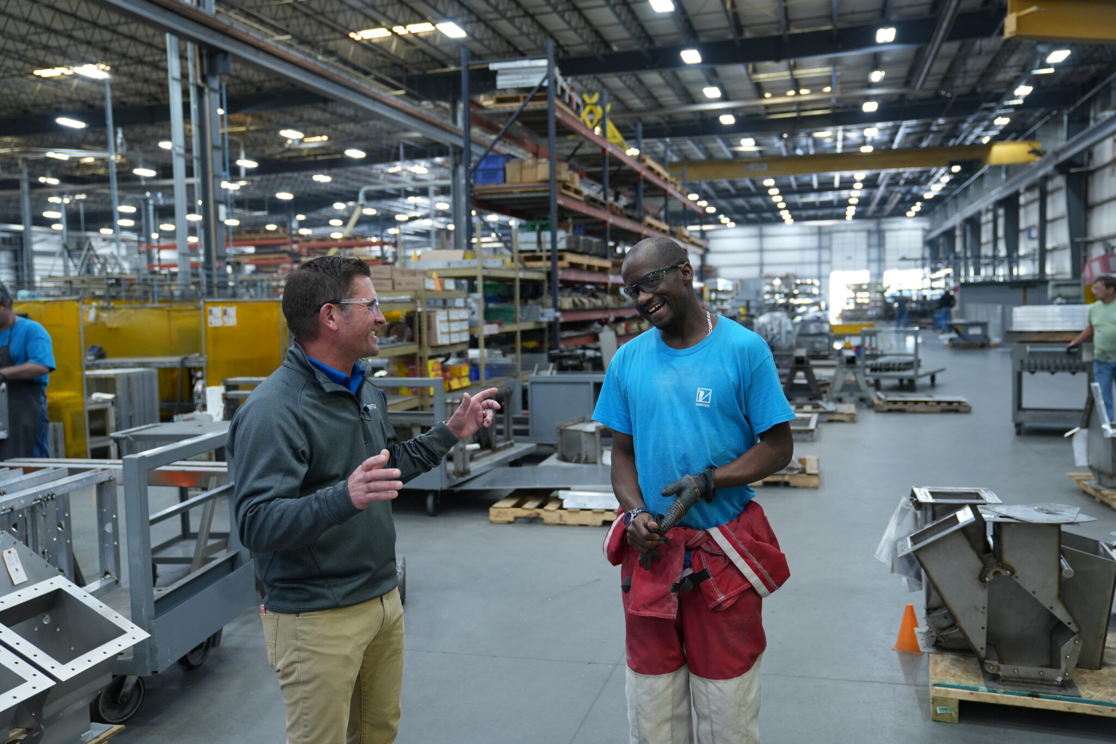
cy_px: 372
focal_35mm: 32
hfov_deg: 58.7
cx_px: 558
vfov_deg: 41.1
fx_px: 992
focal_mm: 32
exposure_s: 1/80
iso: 800
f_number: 2.8
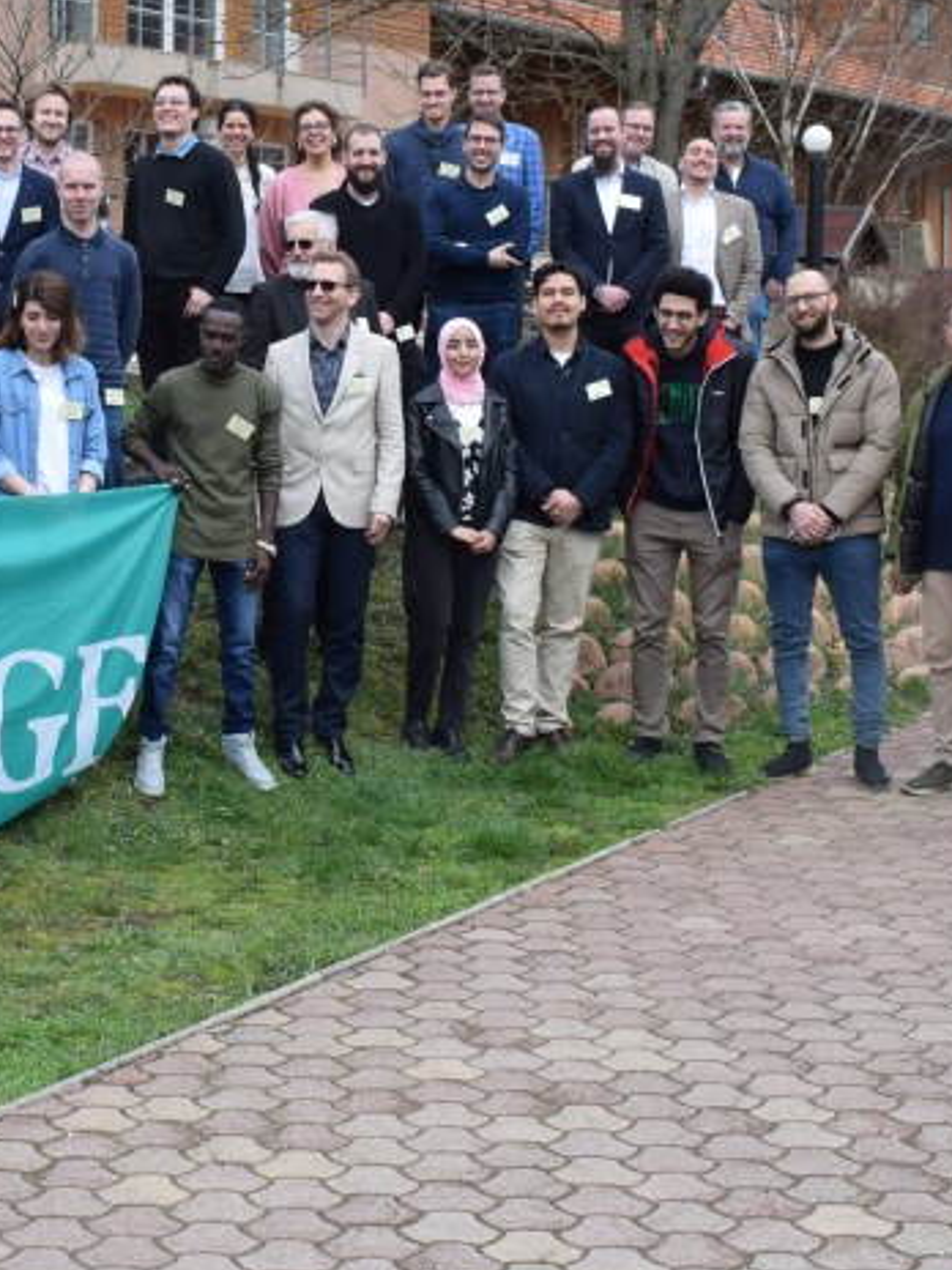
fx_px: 2567
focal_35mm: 70
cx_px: 156
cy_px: 442
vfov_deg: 27.6
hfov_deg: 20.7
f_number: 8
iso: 250
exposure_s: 1/250
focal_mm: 22
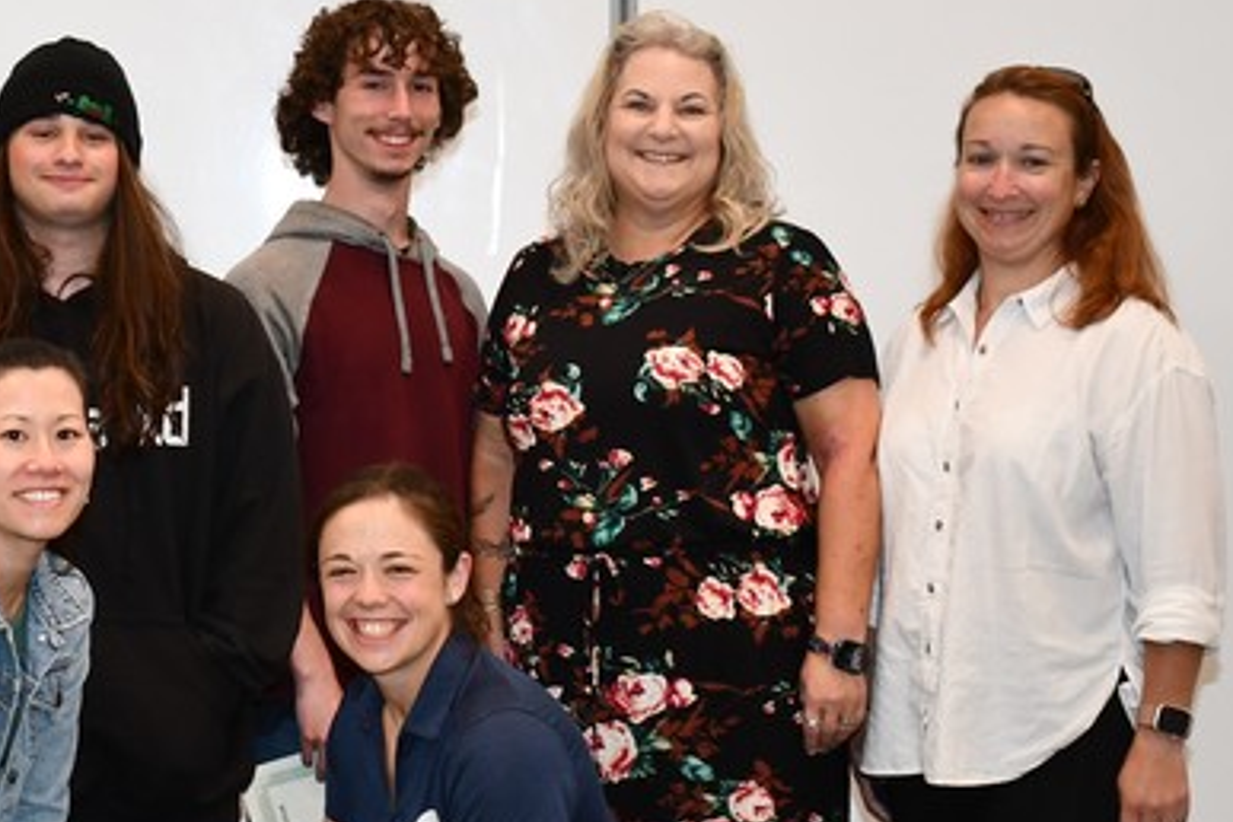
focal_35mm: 111
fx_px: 3801
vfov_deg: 12.3
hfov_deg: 18.0
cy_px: 473
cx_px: -6
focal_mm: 29
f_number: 4.2
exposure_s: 1/60
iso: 560
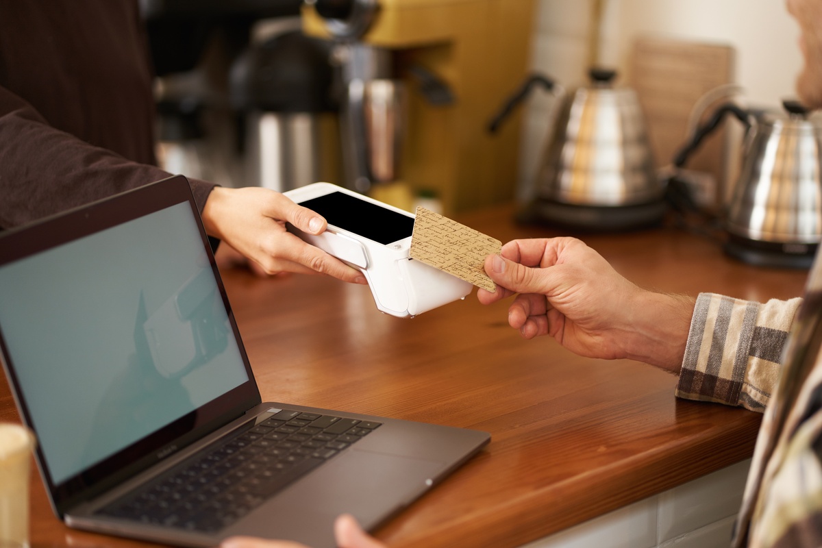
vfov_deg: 16.1
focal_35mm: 85
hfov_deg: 23.9
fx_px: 1941
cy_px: 274
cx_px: 411
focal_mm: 85
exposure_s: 1/125
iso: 320
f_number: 2
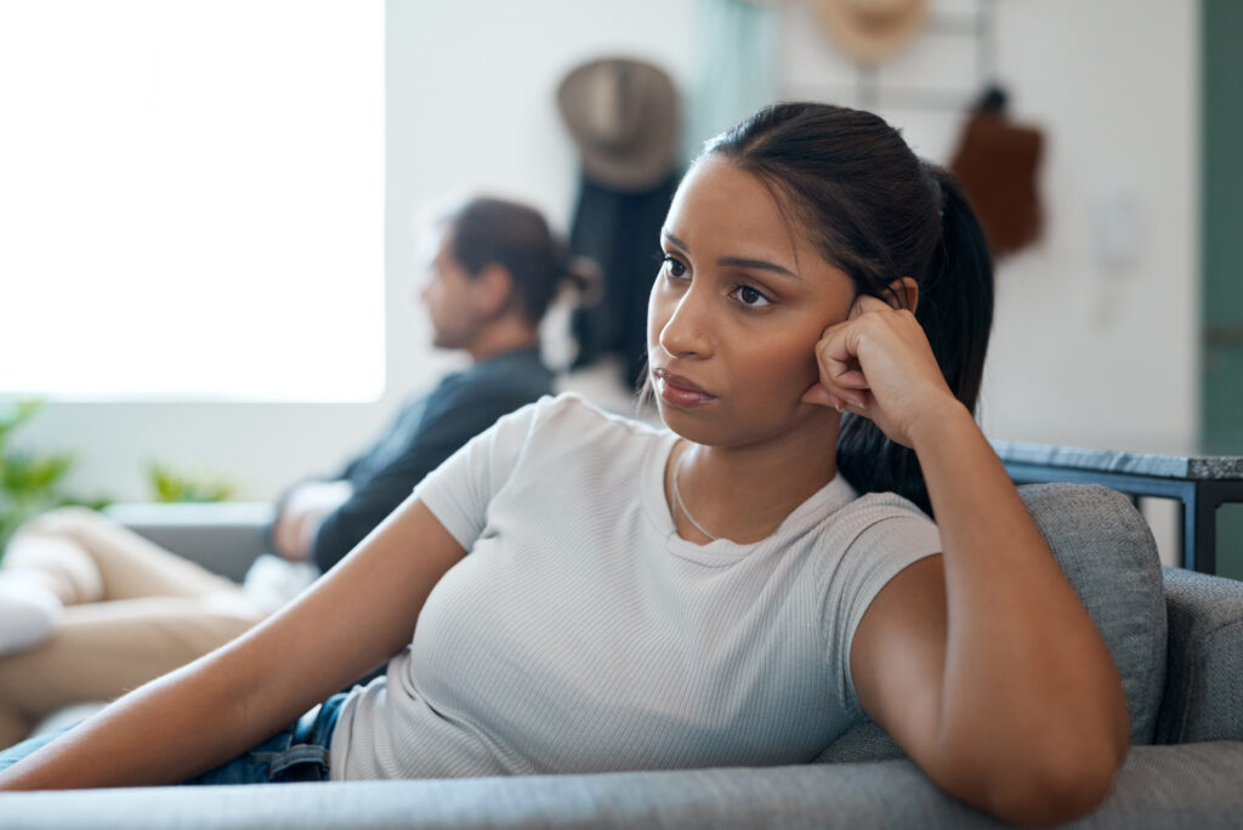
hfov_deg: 39.6
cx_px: 622
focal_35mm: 50
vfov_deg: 27.0
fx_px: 1727
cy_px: 415
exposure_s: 1/125
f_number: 2.2
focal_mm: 50
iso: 320
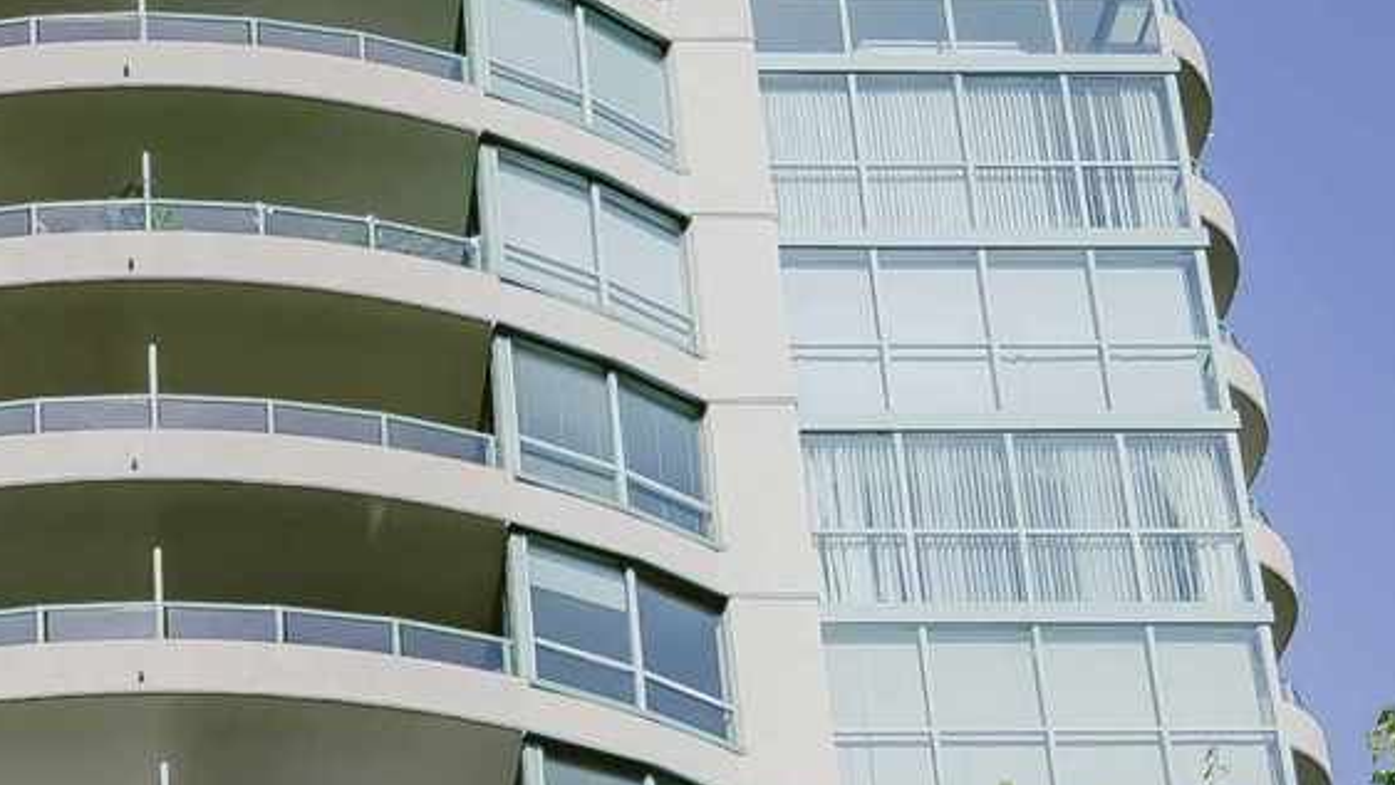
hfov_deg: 25.6
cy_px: 1913
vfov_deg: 12.0
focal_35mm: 80
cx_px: 104
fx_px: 2960
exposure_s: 1/1000
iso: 100
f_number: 5.6
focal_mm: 14
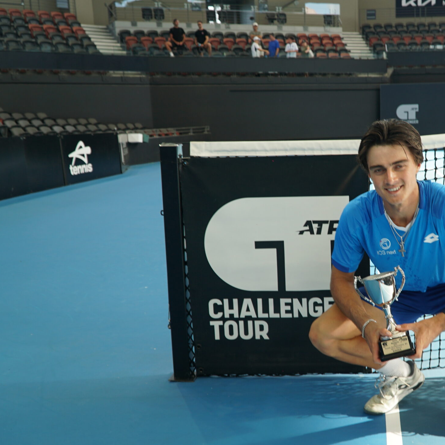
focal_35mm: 40
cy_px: 250
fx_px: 582
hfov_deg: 40.4
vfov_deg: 41.8
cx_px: 347
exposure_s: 1/160
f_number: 4
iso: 125
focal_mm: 18
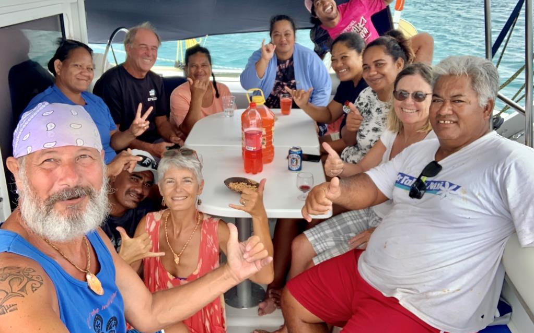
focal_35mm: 34
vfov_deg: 37.2
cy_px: 142
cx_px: 267
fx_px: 495
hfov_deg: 56.7
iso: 16
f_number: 2.2
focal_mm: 2.87
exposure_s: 1/178
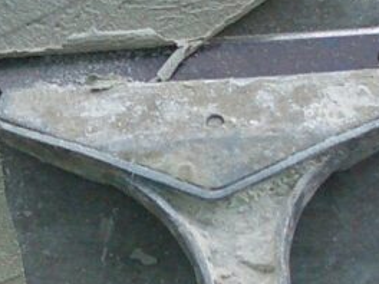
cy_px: 128
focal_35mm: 204
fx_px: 2234
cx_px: 40
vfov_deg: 7.3
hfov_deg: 9.7
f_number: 2.6
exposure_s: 1/125
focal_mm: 5.8
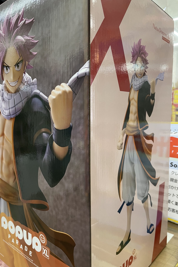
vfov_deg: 65.5
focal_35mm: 28
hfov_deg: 46.3
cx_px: 77
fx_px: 208
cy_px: 135
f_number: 1.6
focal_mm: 4.2
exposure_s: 1/60
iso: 125
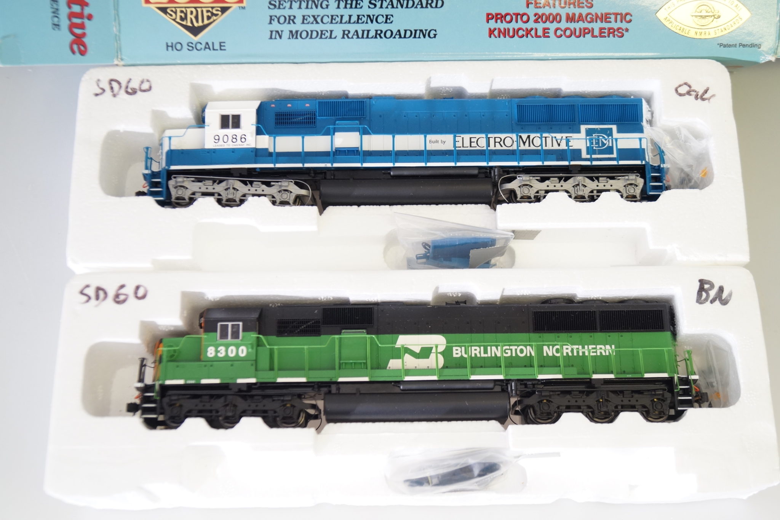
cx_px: 390
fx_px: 975
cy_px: 260
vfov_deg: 29.9
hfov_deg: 43.6
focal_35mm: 45
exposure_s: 1/160
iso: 500
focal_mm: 30
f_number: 4.5
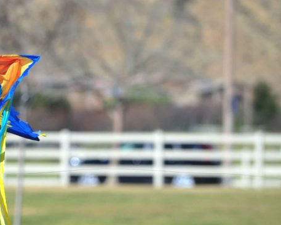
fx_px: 4505
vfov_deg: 2.9
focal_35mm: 542
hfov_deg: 3.6
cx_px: -90
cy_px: 191
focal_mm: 200
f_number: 6.3
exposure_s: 1/800
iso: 100
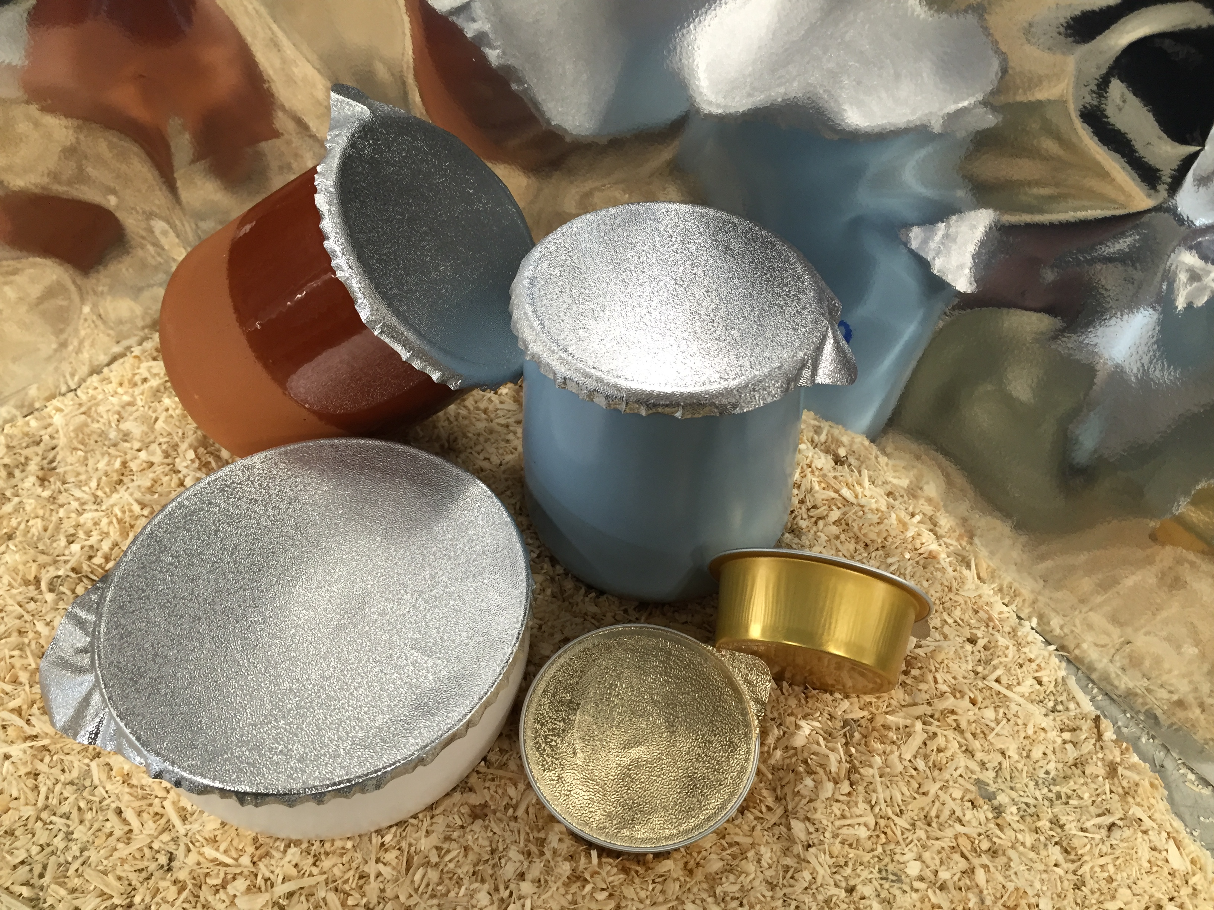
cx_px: 607
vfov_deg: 48.2
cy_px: 455
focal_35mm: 29
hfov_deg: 61.7
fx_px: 1017
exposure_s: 1/33
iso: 160
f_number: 2.2
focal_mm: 4.15
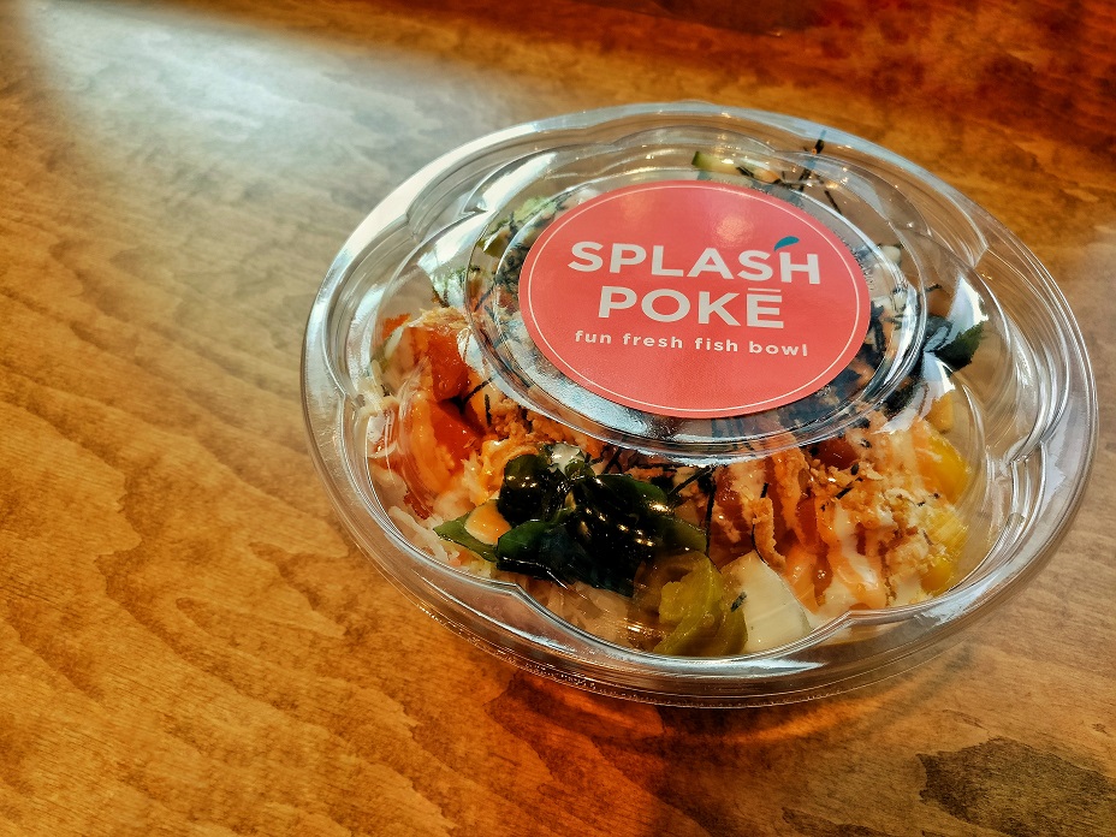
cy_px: 418
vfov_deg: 49.7
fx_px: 903
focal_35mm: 28
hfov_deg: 63.4
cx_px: 558
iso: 160
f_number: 2
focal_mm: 4.26
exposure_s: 1/50
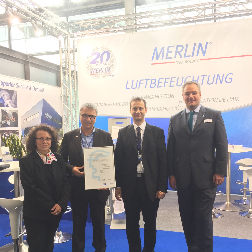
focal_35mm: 35
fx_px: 288
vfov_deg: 47.0
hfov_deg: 47.2
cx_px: 128
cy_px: 147
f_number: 2.2
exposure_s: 1/33
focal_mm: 4.15
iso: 32
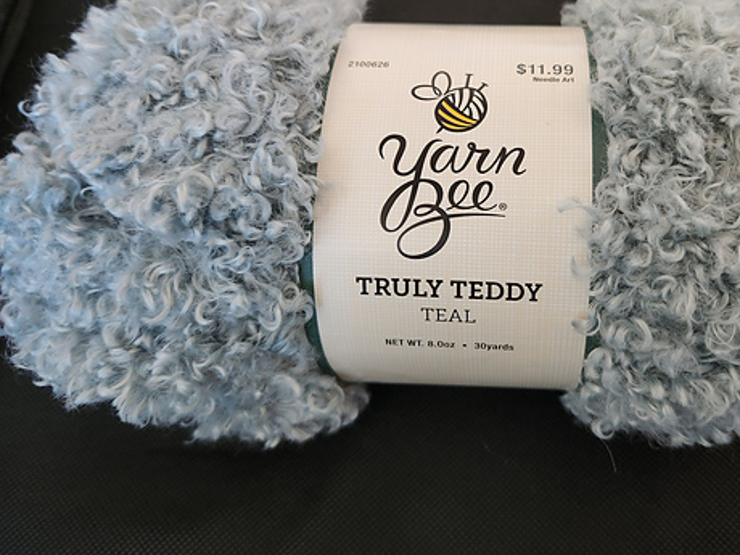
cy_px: 214
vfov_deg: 43.9
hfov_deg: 56.4
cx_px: 446
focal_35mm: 32
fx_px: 684
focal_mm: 5.4
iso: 500
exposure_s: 1/27
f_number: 1.8
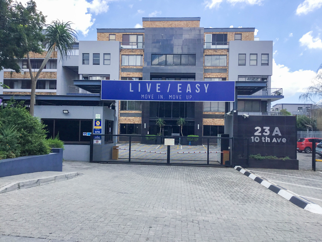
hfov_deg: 58.4
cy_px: 121
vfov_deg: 45.4
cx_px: 161
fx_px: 288
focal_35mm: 31
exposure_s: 1/730
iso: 25
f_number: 2.4
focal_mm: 3.3
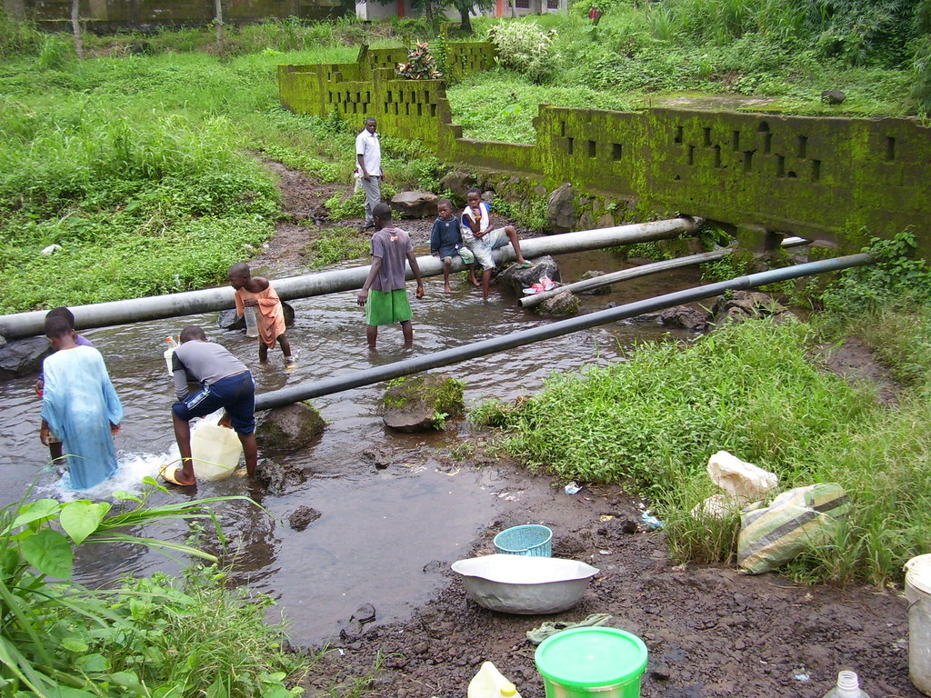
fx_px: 914
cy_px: 349
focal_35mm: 34
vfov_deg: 41.8
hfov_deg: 54.0
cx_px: 466
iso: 80
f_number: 2.7
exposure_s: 1/180
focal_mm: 5.6
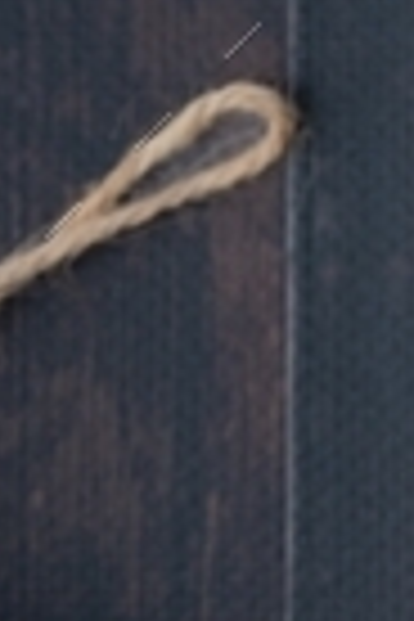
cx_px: 1076
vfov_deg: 5.7
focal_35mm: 360
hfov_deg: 3.7
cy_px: -176
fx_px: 6210
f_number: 4.5
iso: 200
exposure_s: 1/60
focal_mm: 56
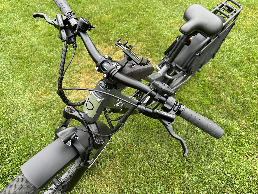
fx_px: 179
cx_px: 129
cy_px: 97
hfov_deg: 71.6
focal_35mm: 24
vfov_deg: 56.8
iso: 64
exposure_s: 1/144
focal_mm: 6.86
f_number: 1.78
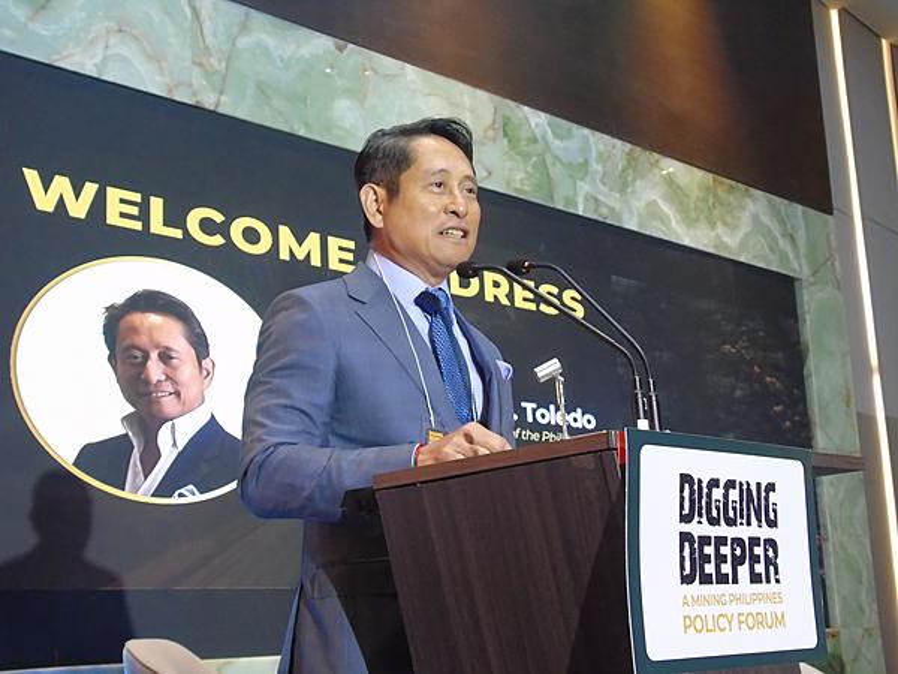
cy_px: 337
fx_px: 1401
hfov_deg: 35.5
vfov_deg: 27.0
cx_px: 449
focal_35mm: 54
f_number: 4.3
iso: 640
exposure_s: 1/20
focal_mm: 9.6
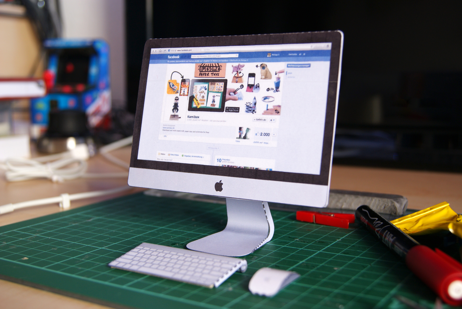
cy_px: 154
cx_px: 231
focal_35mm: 45
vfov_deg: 29.9
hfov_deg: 43.6
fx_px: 578
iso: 100
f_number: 4.5
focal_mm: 30
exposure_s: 1/13
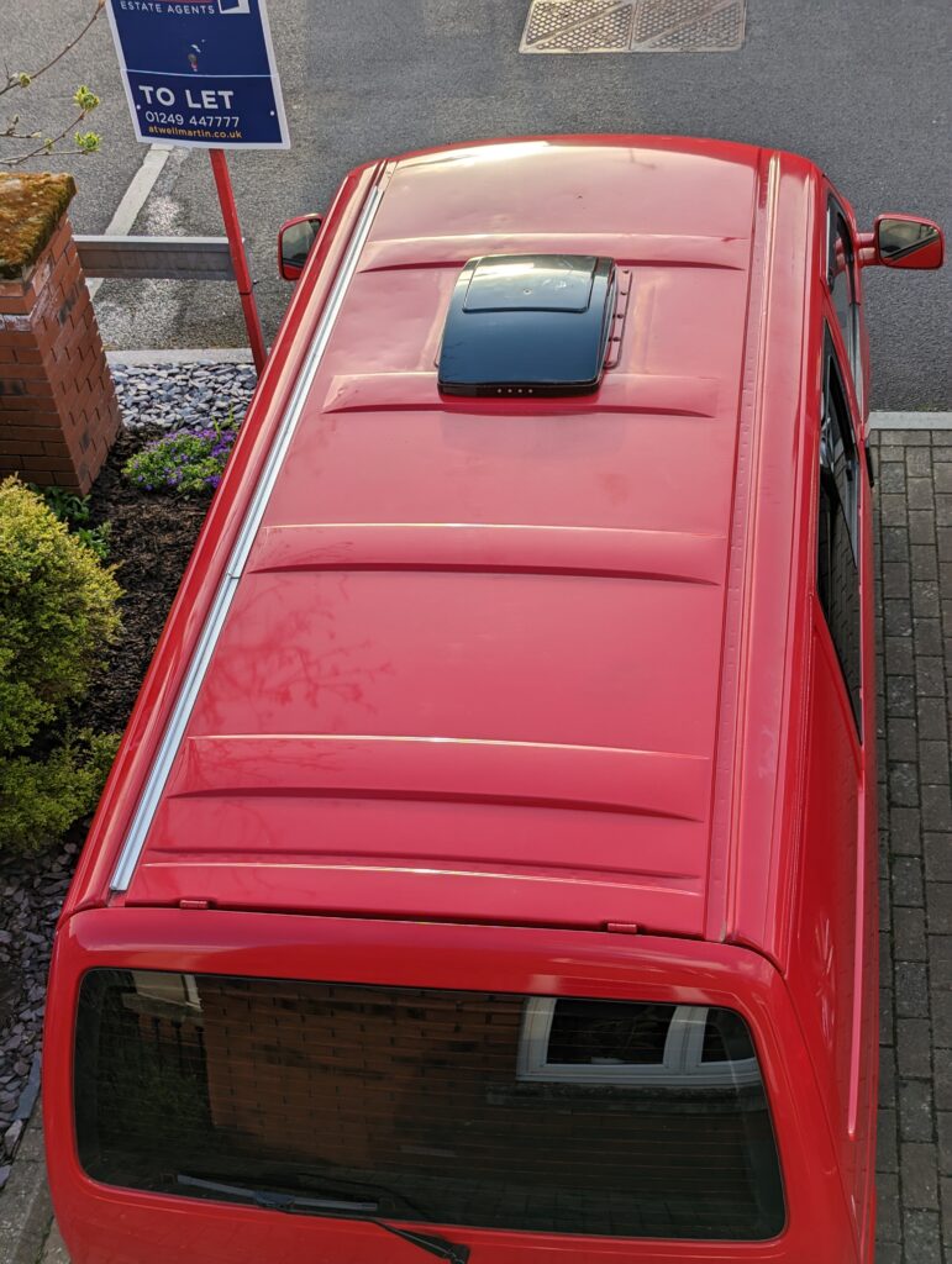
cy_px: 632
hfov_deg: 30.3
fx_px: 1756
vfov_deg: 39.6
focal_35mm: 48
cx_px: 476
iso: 47
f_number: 1.85
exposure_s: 1/808
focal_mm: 6.81
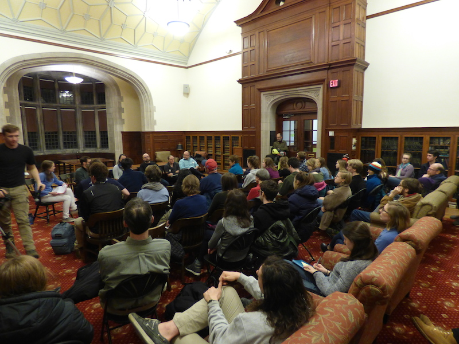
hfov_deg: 81.7
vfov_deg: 66.0
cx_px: 230
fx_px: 265
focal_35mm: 20
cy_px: 172
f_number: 2.8
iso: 400
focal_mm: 3.58
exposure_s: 1/15
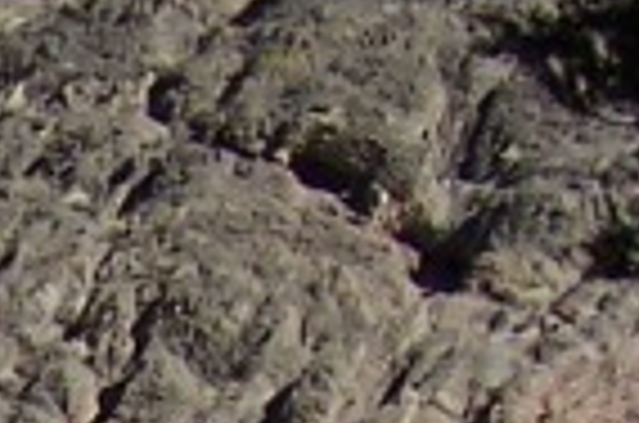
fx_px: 4923
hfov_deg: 7.1
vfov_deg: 4.7
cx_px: -747
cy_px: 1310
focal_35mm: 278
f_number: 5.6
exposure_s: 1/500
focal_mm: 5.6
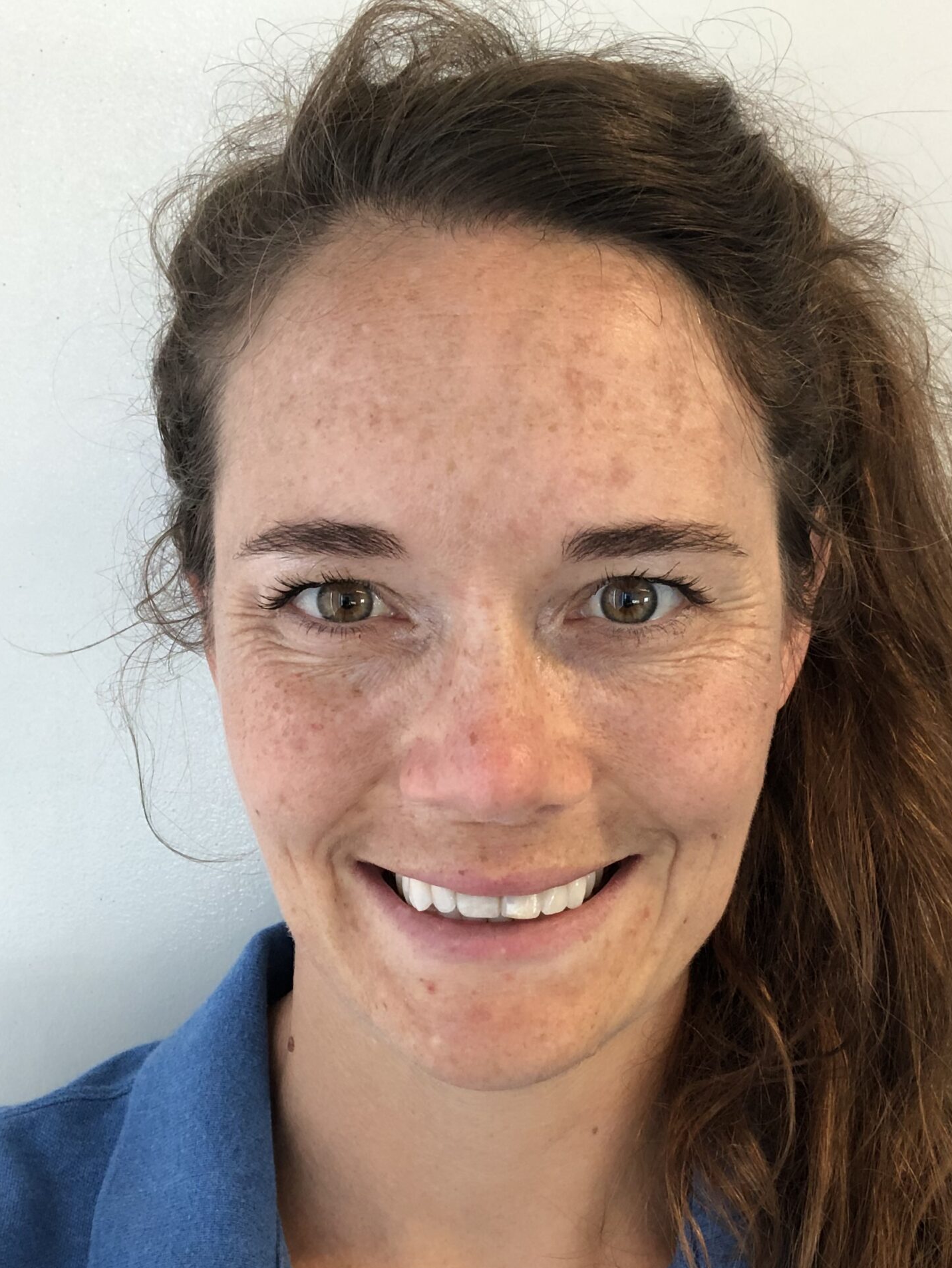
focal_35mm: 43
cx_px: 488
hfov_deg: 33.6
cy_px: 692
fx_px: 1575
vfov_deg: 43.8
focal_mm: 2.87
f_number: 2.2
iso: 100
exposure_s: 1/60
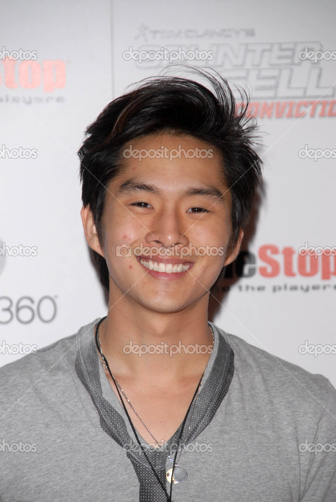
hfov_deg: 5.9
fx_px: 3245
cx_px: 168
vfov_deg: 8.8
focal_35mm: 232
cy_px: 251
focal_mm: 155
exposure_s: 1/200
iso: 400
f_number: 6.3
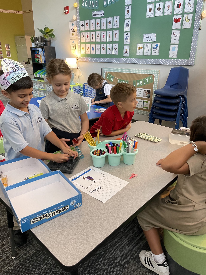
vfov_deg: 67.3
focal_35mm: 26
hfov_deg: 53.1
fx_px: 206
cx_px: 103
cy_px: 138
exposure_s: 1/60
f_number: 1.6
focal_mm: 4.2
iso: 250
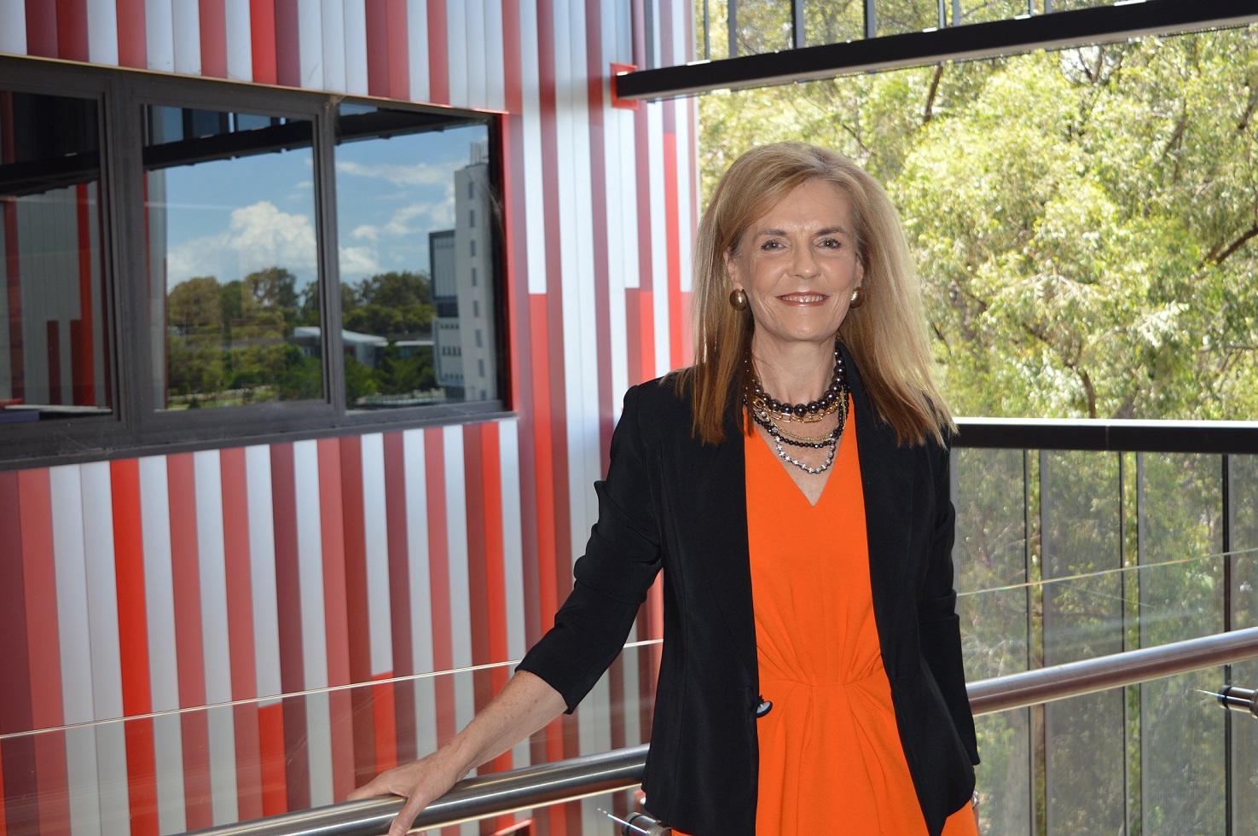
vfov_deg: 28.9
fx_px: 1623
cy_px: 418
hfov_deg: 42.4
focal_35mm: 46
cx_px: 629
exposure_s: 1/125
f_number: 4.2
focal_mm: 31
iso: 180
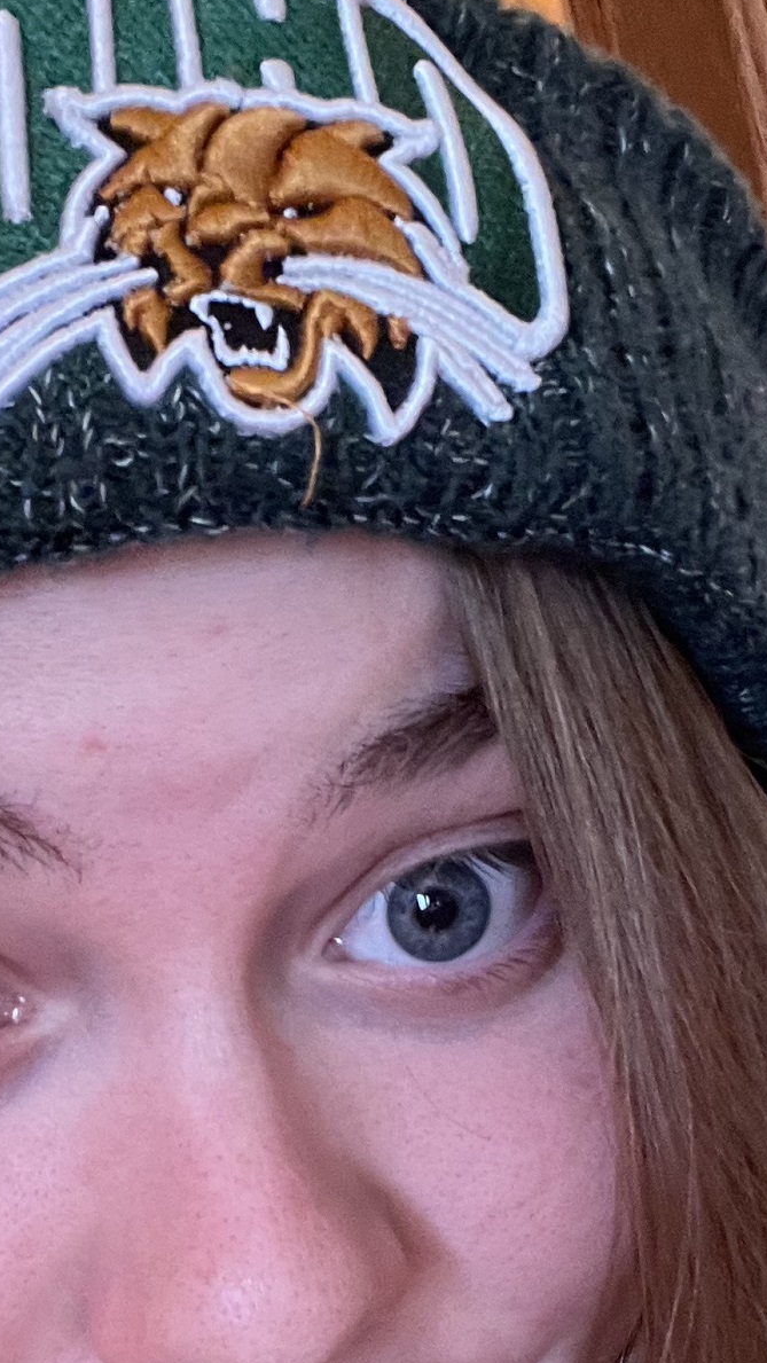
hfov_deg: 18.1
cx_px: 179
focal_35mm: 66
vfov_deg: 31.5
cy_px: 946
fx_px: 2386
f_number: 2.2
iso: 400
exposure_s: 1/30
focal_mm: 2.71
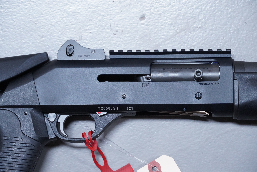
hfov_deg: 17.1
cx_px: 128
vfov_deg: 11.4
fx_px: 857
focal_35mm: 120
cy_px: 86
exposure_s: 1/125
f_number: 5.6
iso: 2500
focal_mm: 80
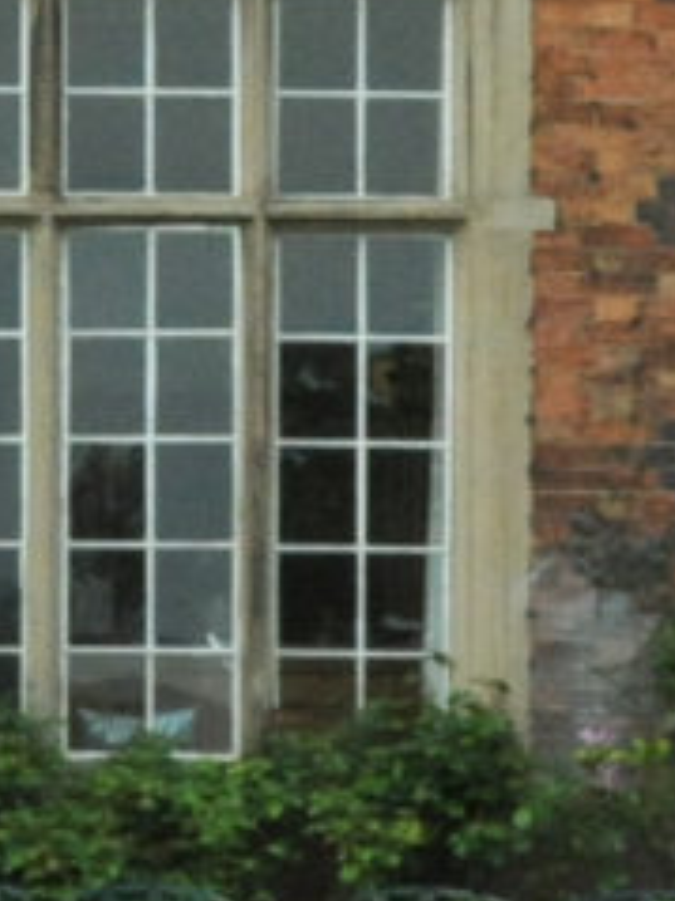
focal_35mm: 288
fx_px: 7495
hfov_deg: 5.1
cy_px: -673
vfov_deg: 6.7
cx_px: -683
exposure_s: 1/320
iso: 3200
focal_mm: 35
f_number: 25
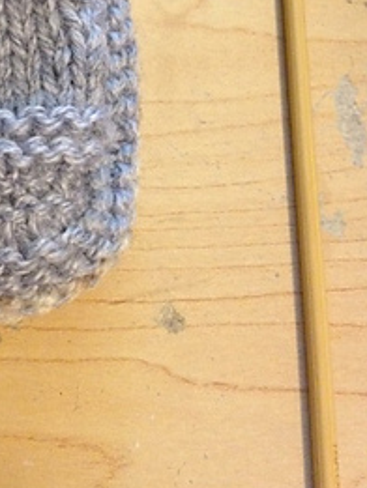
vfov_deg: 28.4
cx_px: 20
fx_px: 946
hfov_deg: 21.3
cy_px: 105
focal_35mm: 67
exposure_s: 1/20
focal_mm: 4.28
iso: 250
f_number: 2.4
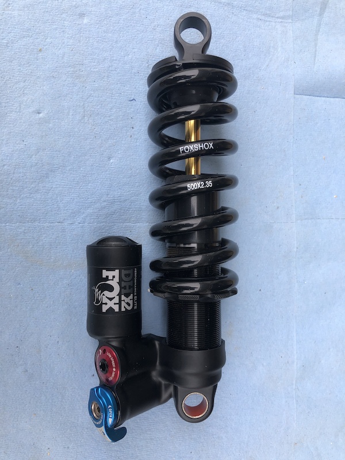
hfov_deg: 49.7
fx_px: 372
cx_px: 172
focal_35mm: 28
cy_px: 230
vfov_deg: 63.4
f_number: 1.8
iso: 20
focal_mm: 4
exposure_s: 1/265
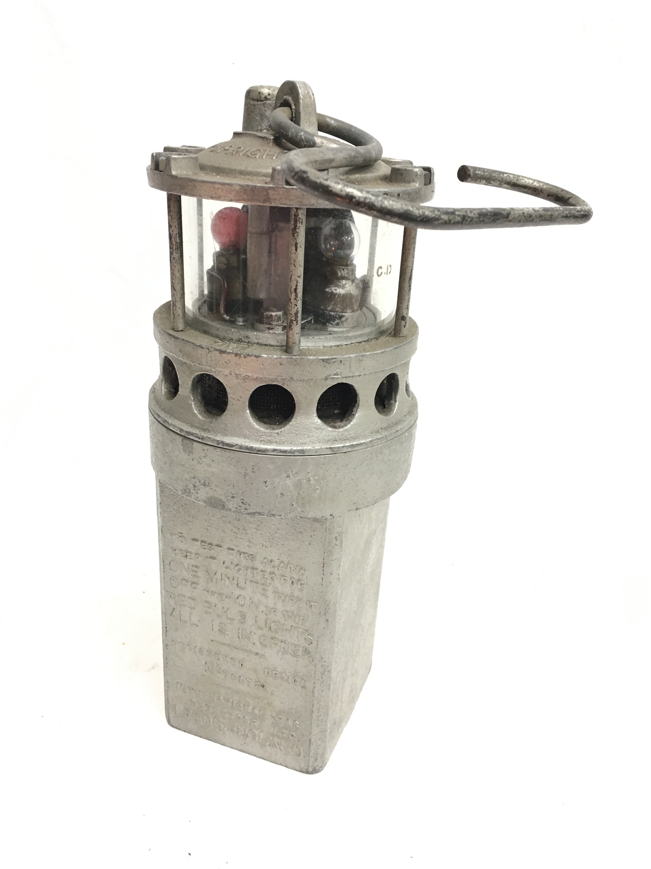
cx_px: 326
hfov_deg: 48.2
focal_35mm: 29
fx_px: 727
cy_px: 434
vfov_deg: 61.7
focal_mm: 4.15
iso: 125
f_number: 2.2
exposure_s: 1/33
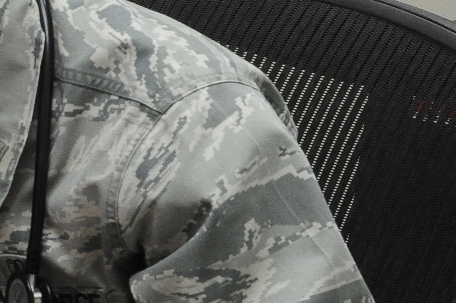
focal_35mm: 192
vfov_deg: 7.1
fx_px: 2430
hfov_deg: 10.0
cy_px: 187
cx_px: -412
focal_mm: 48
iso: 3200
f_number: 6.3
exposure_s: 1/160
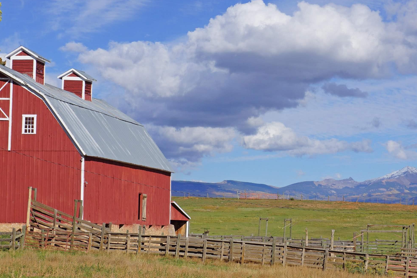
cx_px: 265
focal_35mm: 99
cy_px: 155
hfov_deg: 20.6
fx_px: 1147
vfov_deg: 13.8
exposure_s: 1/200
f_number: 13
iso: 100
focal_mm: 42
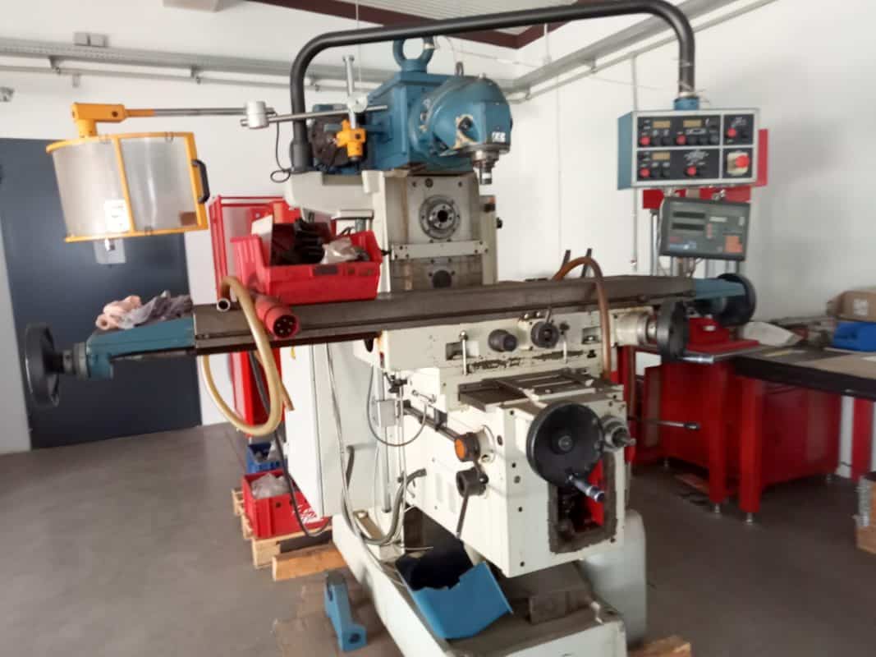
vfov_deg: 49.7
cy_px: 328
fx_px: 708
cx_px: 438
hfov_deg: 63.4
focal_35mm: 28
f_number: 2.2
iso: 459
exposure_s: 1/33.3
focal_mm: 3.46
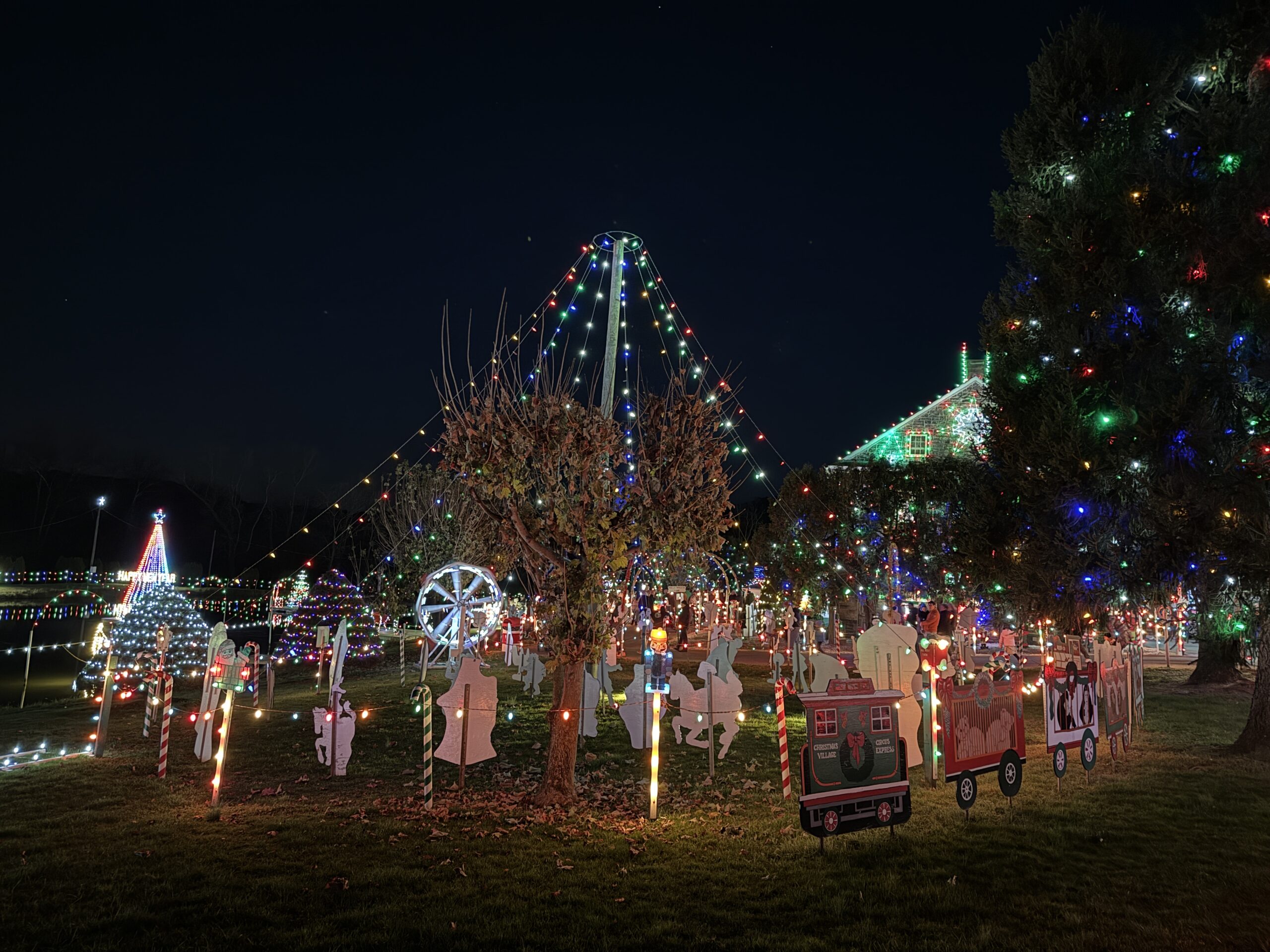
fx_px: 881
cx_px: 635
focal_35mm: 24
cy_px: 476
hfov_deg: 71.6
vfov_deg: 56.8
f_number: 1.78
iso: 1250
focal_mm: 6.86
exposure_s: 1/11
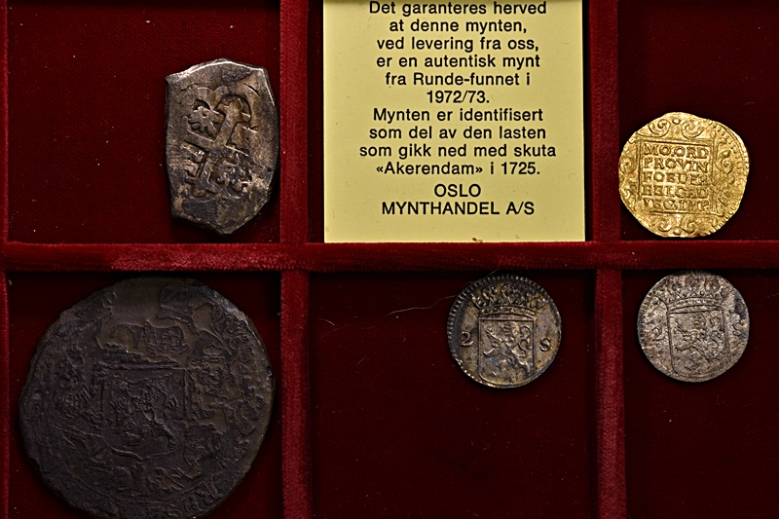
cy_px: 260
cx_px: 390
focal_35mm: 90
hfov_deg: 22.6
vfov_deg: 15.2
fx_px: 1947
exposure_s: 1/1.6
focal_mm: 60
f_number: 16
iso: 100
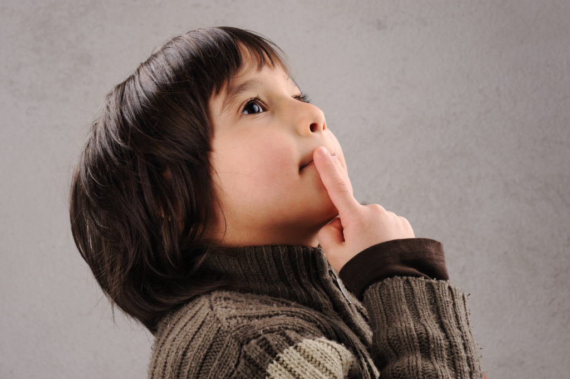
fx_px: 1661
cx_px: 285
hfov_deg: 19.5
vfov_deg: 13.0
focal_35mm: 105
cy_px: 190
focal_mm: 105
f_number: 16
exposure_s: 1/160
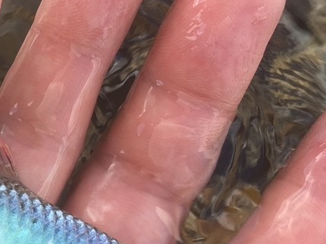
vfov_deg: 17.4
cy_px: 235
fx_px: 781
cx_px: -74
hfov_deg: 21.7
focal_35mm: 83
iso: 25
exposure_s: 1/314
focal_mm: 4.15
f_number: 2.2
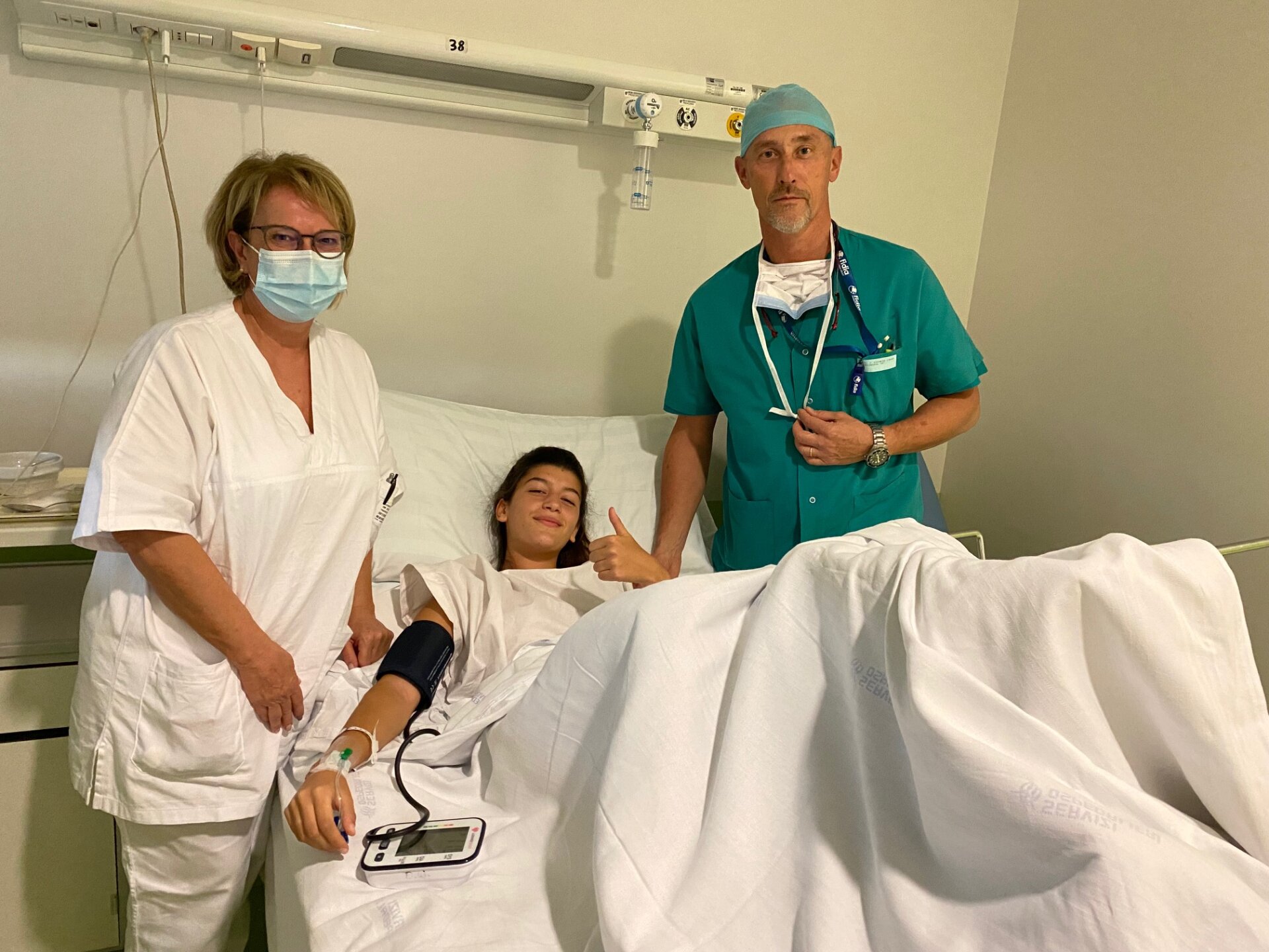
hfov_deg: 67.3
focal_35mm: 26
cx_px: 634
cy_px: 476
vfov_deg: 53.1
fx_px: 953
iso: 400
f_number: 1.8
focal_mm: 4.25
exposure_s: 1/50
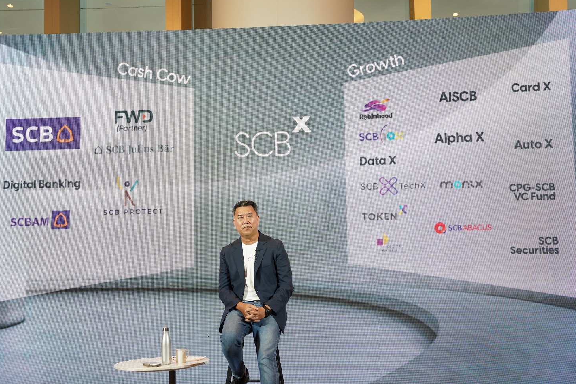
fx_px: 784
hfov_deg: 40.3
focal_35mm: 49
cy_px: 187
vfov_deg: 27.5
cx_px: 279
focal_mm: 46
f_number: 3.2
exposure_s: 1/60
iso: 250
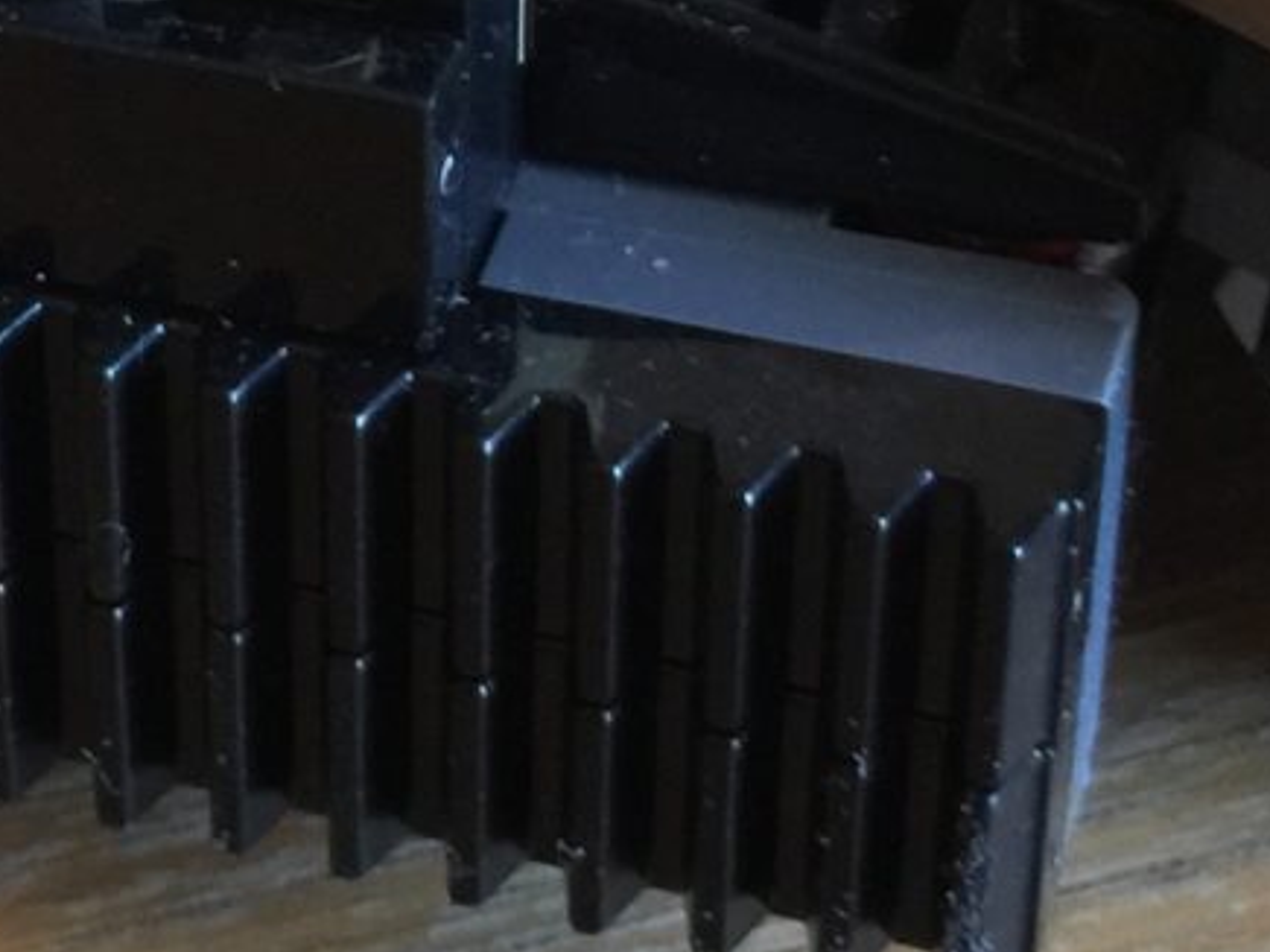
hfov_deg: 15.3
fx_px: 4695
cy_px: -3
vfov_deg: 11.5
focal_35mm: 128
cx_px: 213
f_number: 2.2
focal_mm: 4.15
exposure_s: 1/15
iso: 125
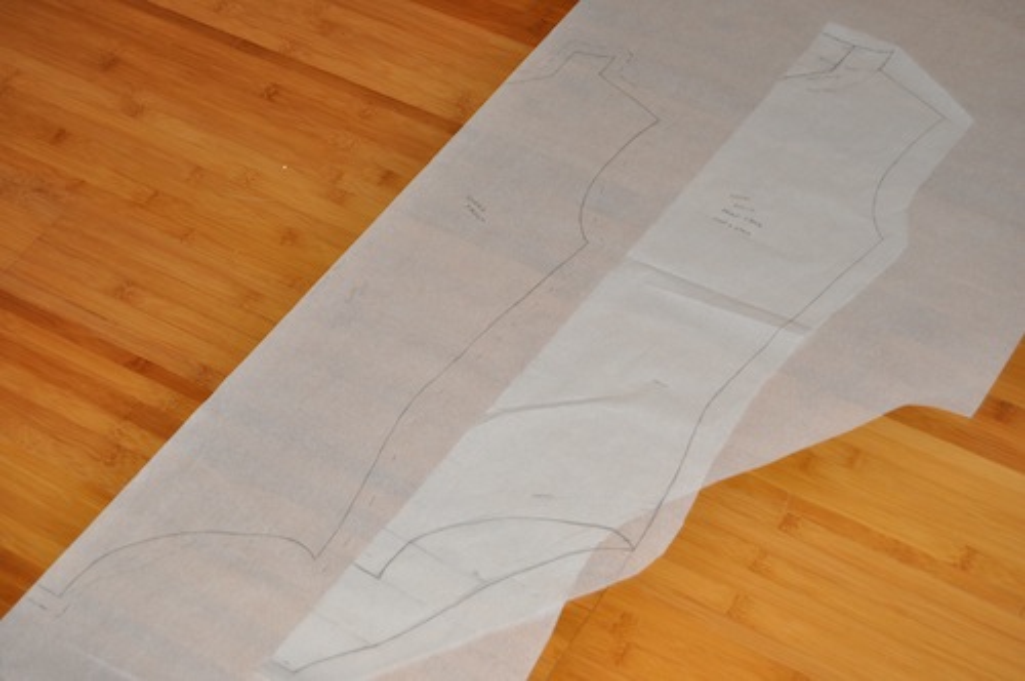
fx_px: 1919
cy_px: 340
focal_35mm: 68
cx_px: 512
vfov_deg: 20.1
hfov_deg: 29.9
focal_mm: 45
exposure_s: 1/60
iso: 800
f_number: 5.3
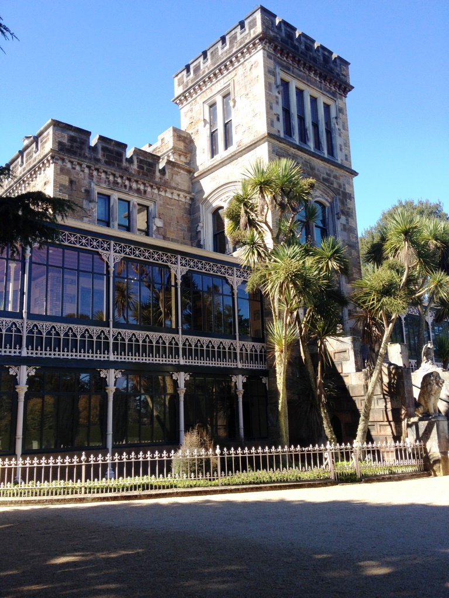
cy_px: 299
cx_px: 224
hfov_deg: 40.7
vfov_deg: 52.6
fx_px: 605
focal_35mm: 35
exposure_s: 1/593
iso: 50
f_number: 2.4
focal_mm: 4.28
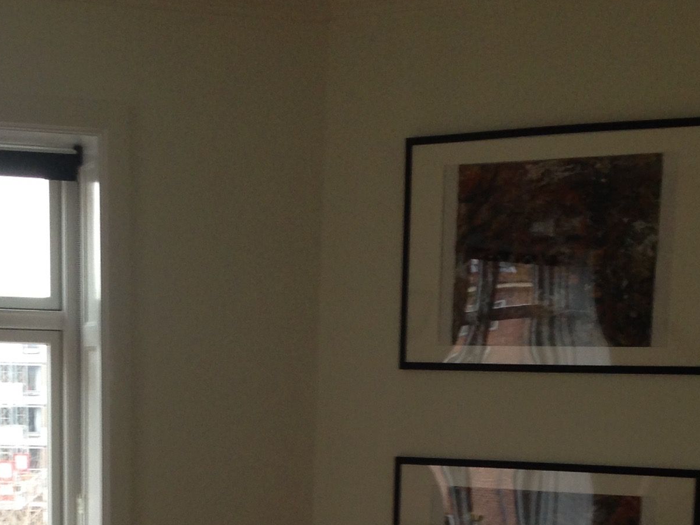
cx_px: 294
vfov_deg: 15.6
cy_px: 685
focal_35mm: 90
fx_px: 1820
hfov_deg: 21.7
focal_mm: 4.12
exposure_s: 1/20
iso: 64
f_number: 2.4
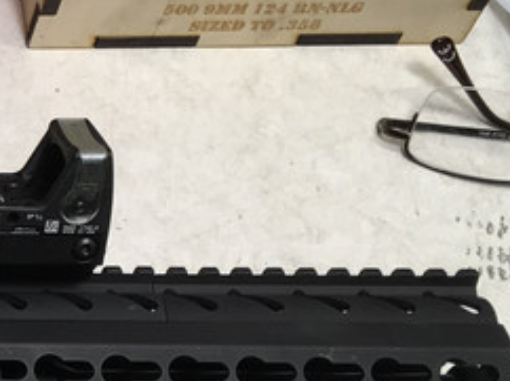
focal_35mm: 128
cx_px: -479
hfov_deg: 13.4
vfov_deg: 11.3
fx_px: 1884
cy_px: 463
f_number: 2.2
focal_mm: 4.15
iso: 25
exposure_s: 1/60
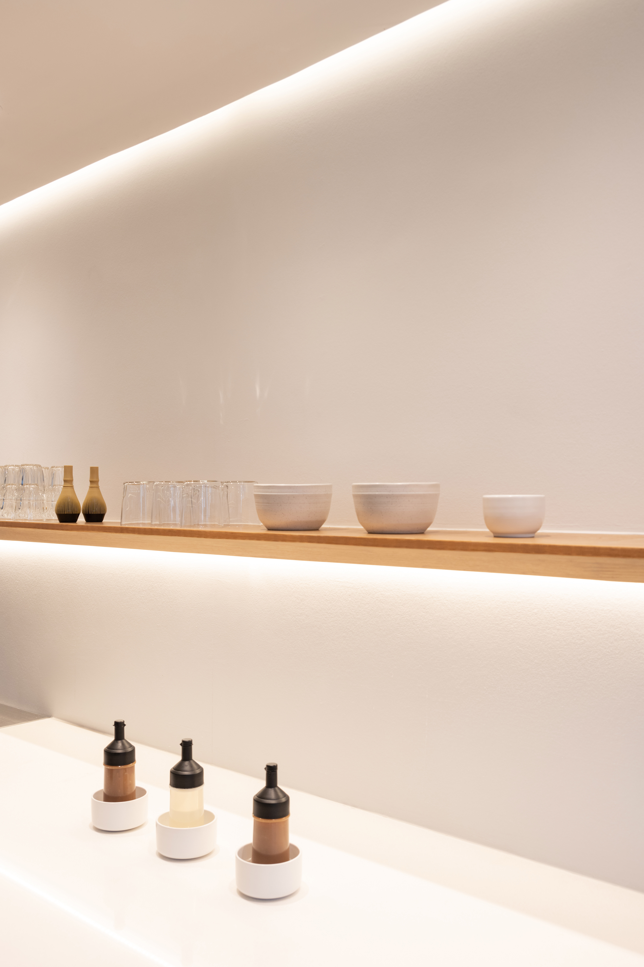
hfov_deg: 41.1
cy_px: 484
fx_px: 859
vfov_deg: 58.7
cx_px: 322
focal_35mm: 32
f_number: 6.3
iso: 250
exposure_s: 1/20
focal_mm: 32
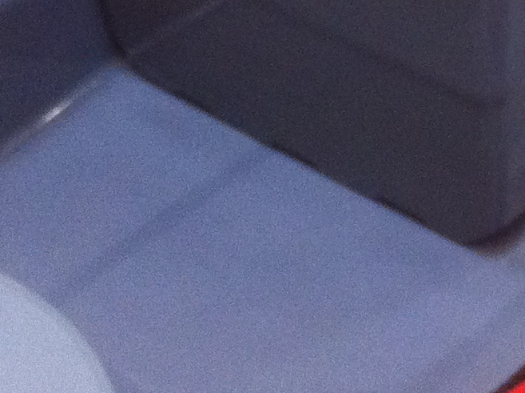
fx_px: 2090
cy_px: -223
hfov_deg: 13.9
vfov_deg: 10.3
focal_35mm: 138
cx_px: 636
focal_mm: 3.85
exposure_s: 1/15
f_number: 2.8
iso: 250
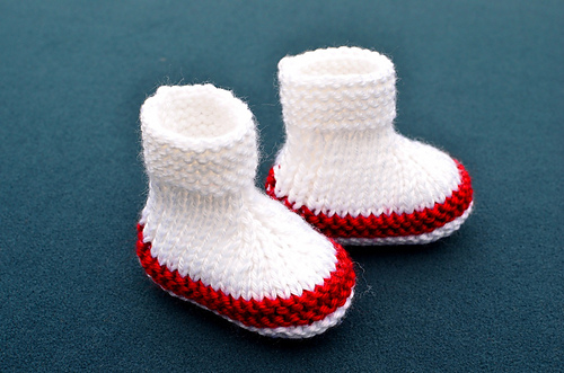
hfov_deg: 37.9
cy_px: 186
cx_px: 282
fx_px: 821
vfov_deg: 25.6
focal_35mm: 52
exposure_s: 1/125
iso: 400
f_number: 9
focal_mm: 35
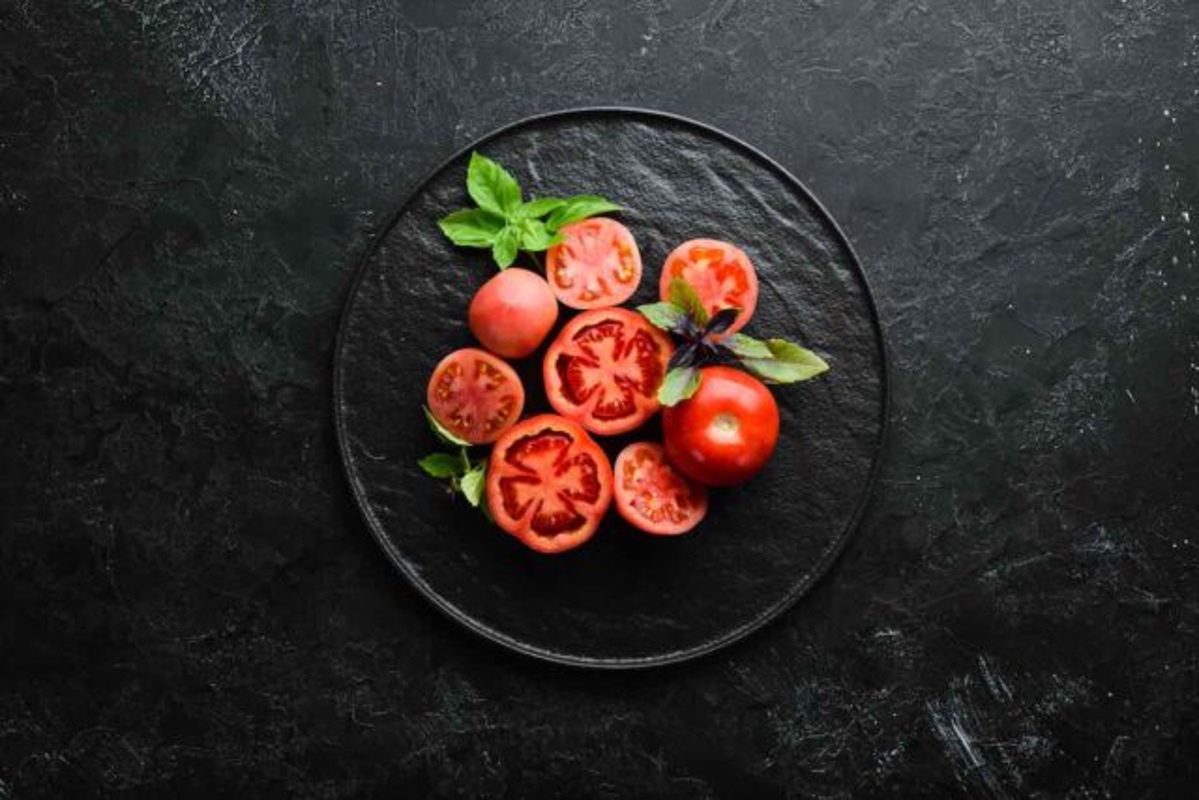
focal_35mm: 50
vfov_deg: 27.0
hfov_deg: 39.6
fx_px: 1666
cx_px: 600
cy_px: 400
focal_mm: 50
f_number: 13
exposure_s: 1/100
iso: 125
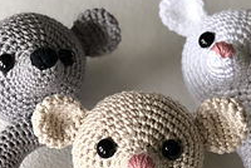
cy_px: 177
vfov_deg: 9.2
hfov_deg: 13.8
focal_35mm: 148
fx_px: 1033
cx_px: 136
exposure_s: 1/30
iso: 100
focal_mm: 6.6
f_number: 2.8
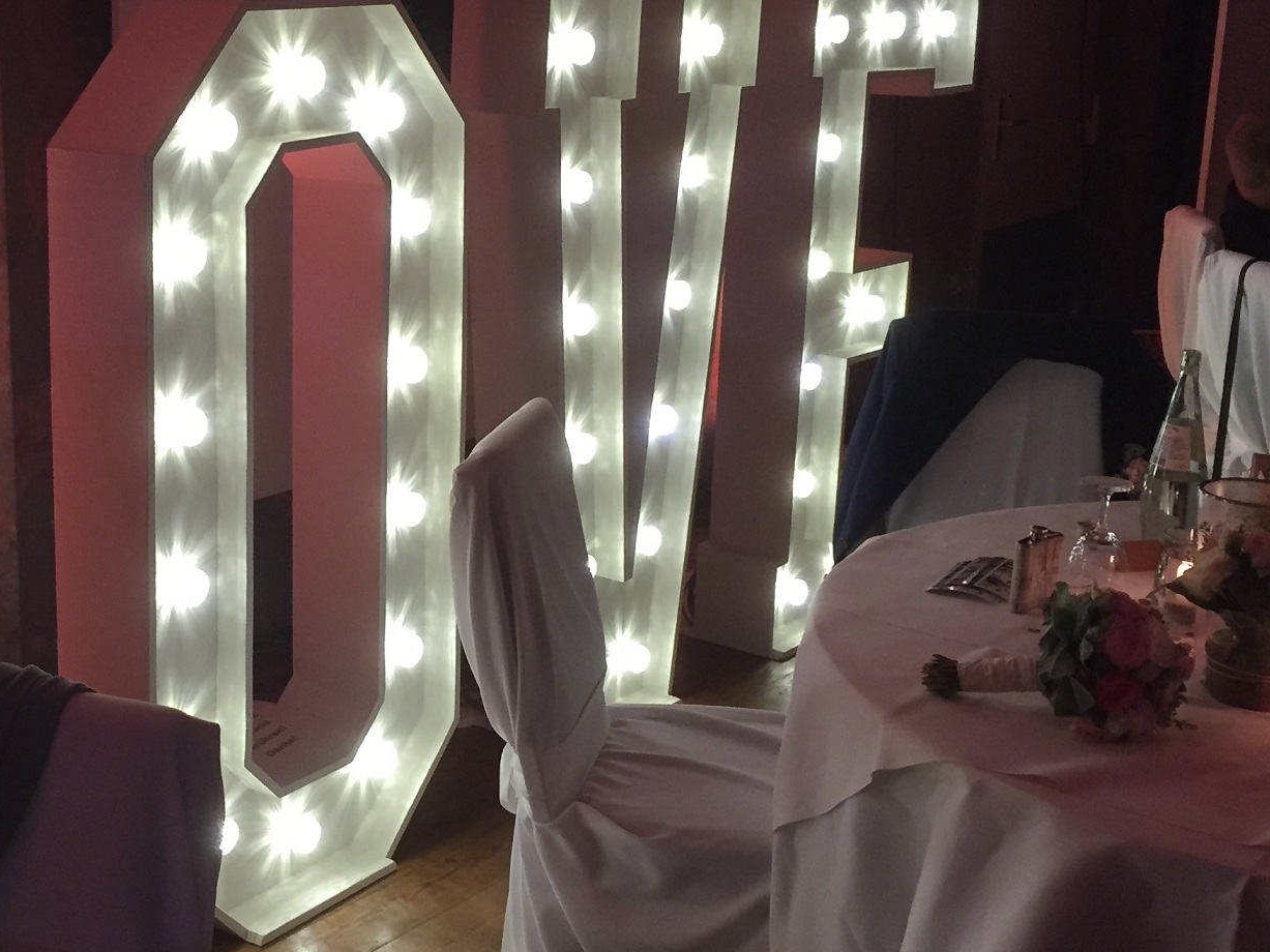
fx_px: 1981
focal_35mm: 54
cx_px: 326
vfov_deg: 27.0
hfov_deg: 34.8
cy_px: 440
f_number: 2.2
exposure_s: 1/30
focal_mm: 4.15
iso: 125
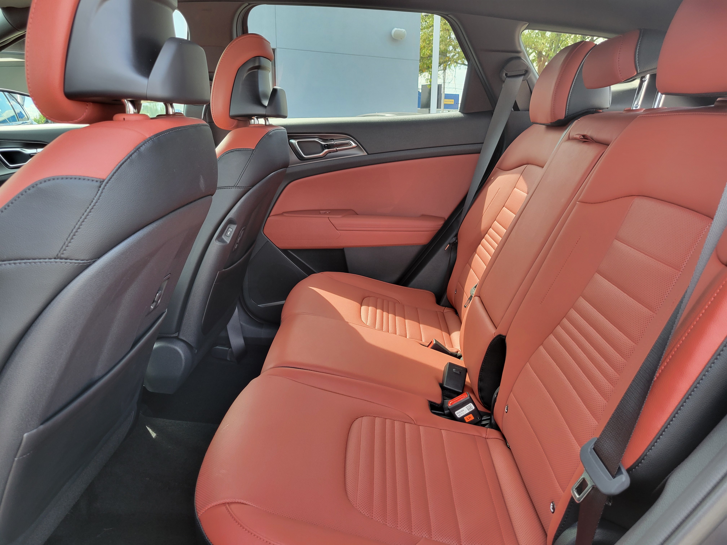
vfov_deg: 53.1
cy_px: 272
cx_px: 364
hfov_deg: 67.3
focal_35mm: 26
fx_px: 546
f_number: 1.8
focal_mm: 5.4
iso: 80
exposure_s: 1/120
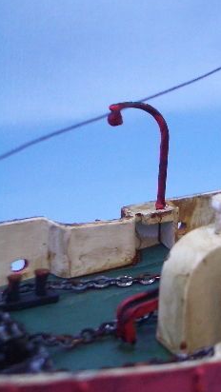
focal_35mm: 105
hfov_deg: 11.2
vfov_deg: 20.4
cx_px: 300
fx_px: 1093
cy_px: 186
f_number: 3.5
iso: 200
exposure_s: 1/40
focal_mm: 10.2
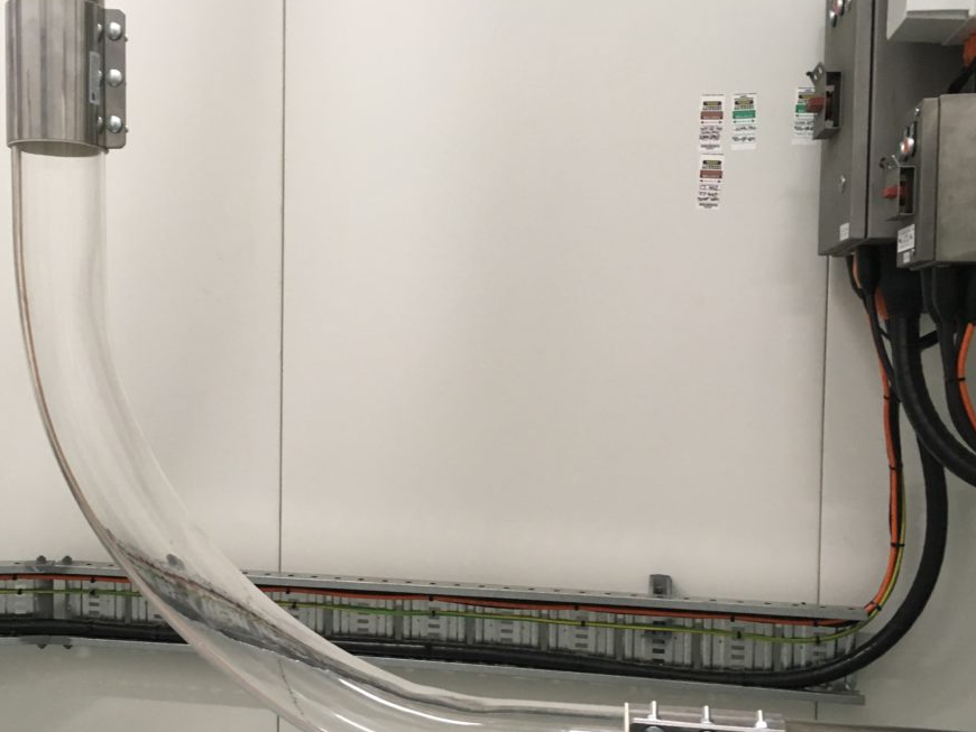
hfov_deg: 46.5
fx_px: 1128
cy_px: 406
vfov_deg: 35.9
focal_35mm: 40
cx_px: 394
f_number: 2.2
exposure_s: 1/33
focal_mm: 4.15
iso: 125
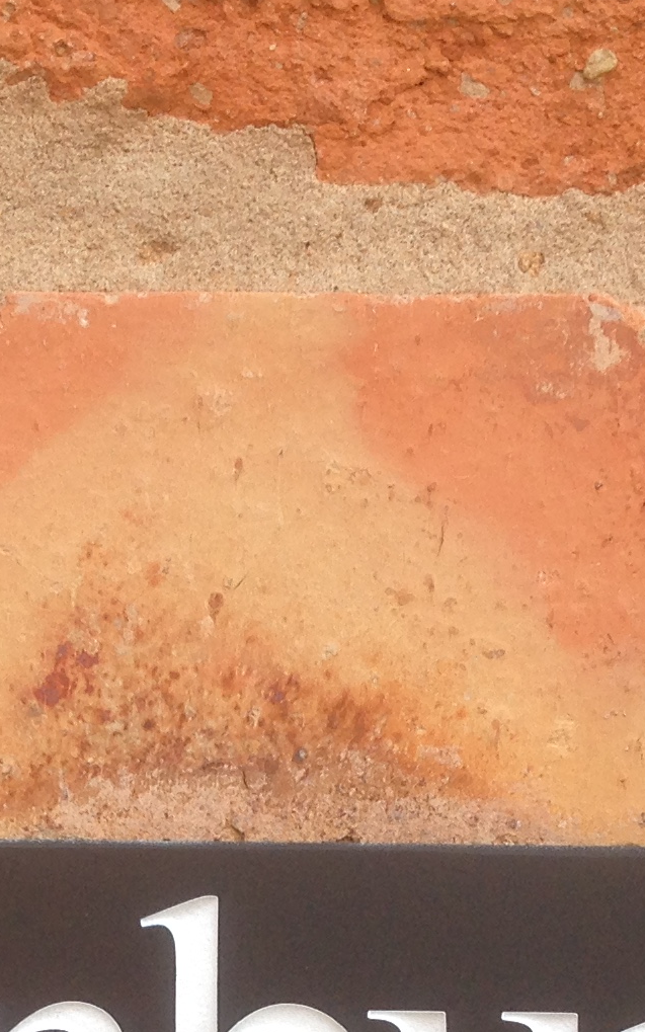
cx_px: 156
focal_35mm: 112
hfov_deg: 11.7
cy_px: 1068
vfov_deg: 18.1
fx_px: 3150
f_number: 2.4
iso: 50
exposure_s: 1/263
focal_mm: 4.12
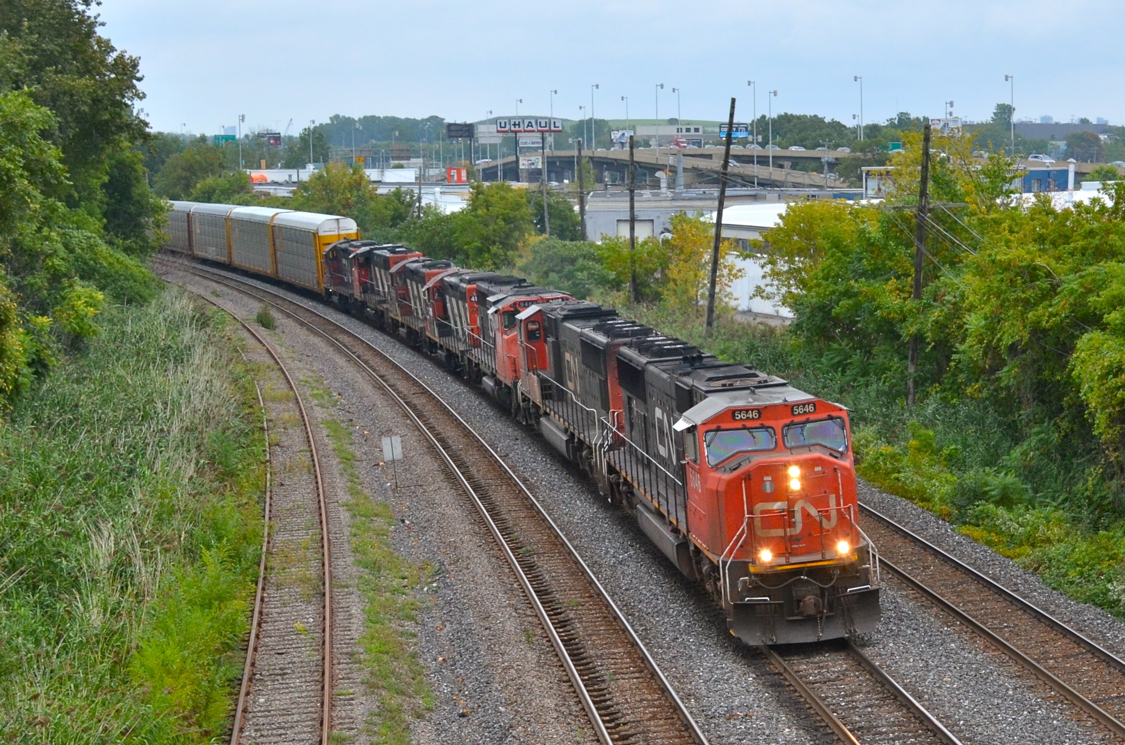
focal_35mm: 42
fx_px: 1310
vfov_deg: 31.8
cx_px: 562
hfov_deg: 46.5
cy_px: 372
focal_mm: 28
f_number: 6.3
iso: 400
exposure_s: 1/250
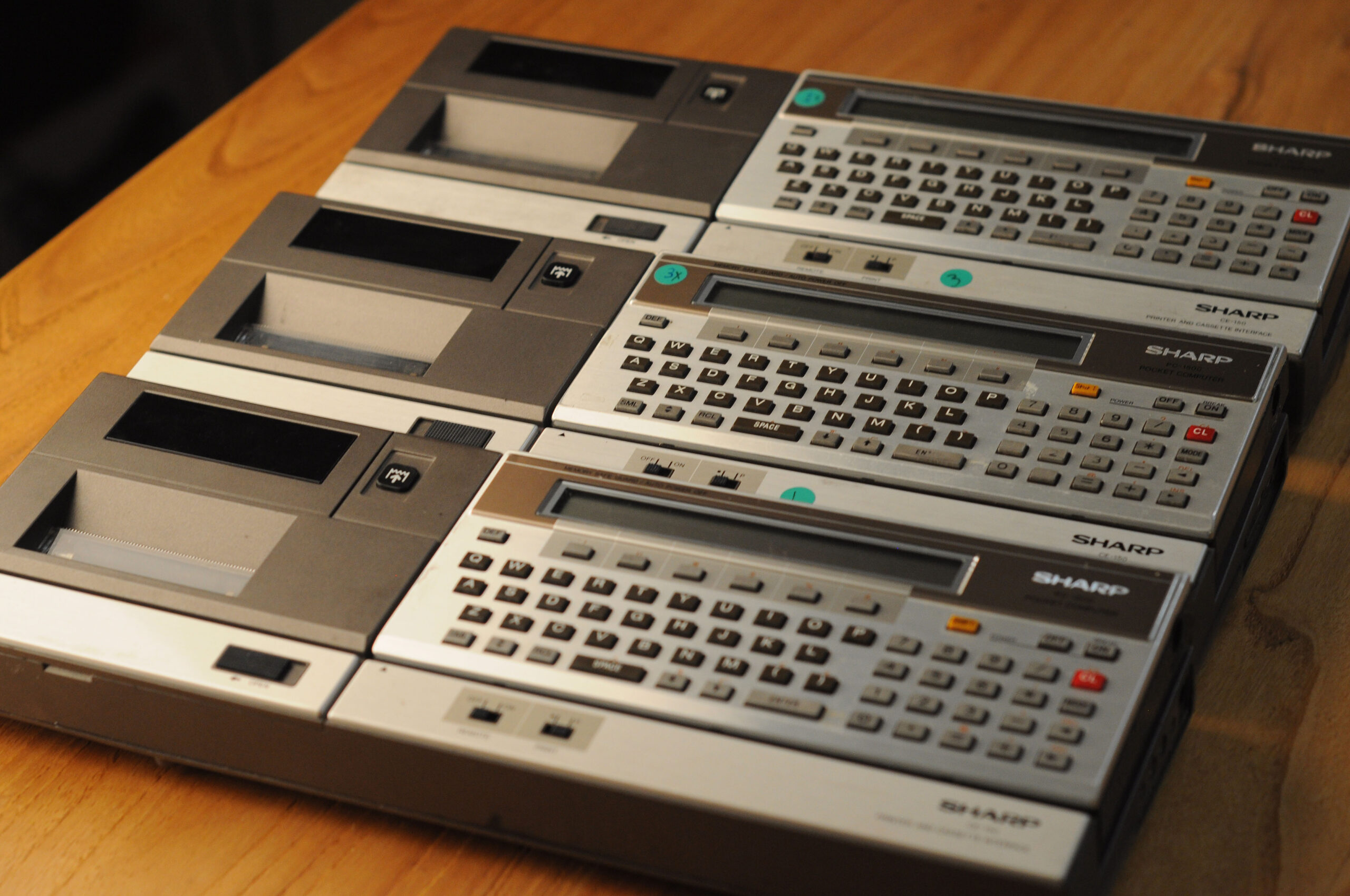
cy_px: 448
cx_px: 675
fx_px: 2809
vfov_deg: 18.1
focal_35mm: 75
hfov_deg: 27.0
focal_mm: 50
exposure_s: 1/40
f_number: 4.5
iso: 640
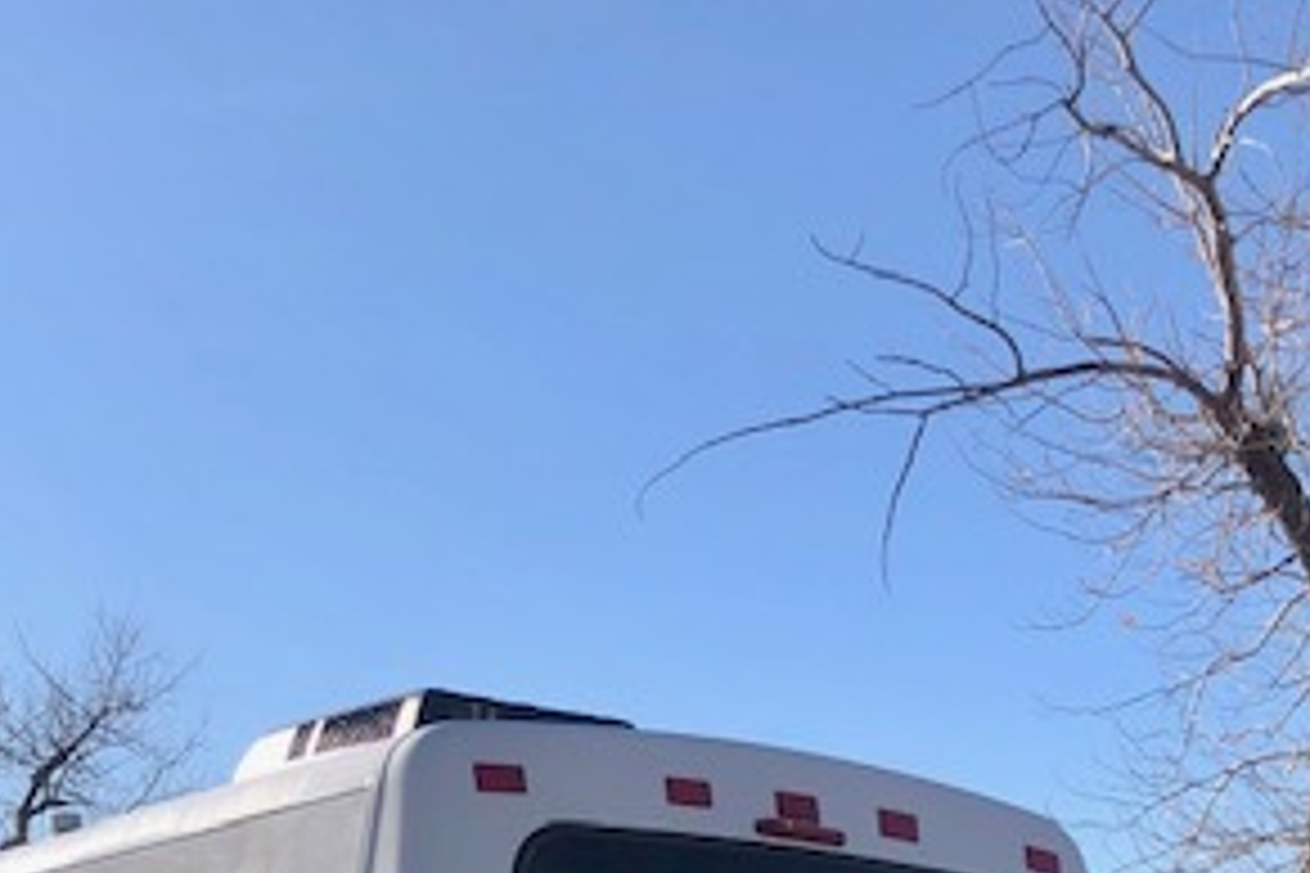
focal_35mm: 64
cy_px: 1008
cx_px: 360
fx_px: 2329
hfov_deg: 31.0
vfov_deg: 20.1
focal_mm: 4
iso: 20
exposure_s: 1/2667
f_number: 1.8
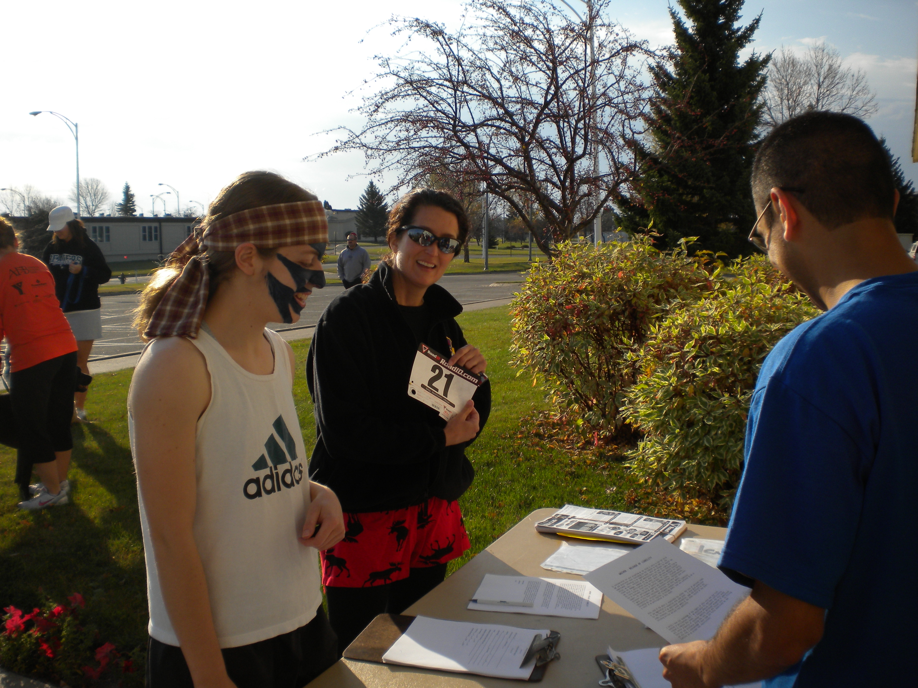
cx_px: 459
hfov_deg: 52.6
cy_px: 344
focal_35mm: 35
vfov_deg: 40.7
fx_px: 928
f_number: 4.6
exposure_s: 1/703
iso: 80
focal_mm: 6.3
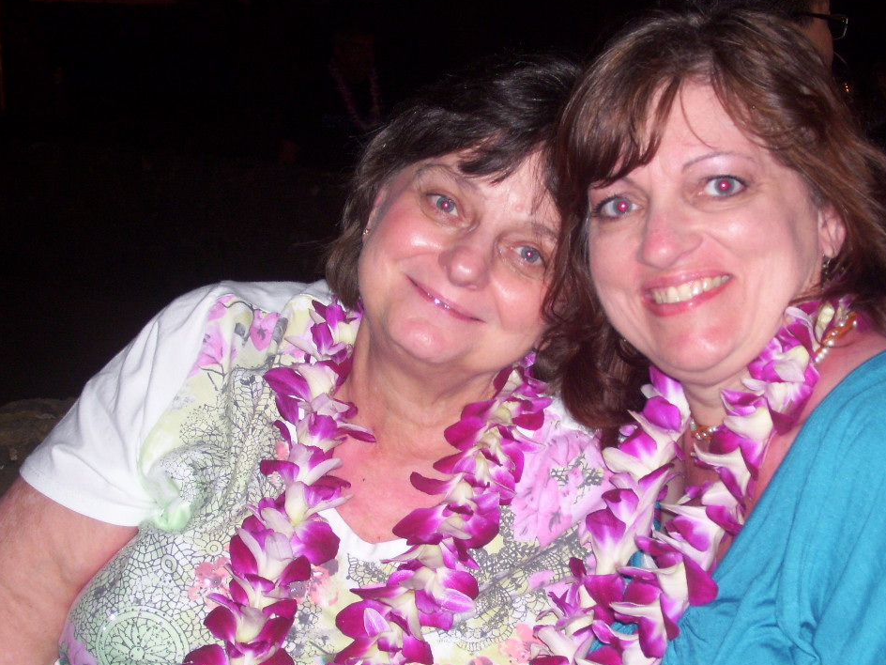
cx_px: 532
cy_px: 334
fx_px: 2278
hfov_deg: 22.0
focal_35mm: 89
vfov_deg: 16.6
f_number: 4
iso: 125
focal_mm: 11.6
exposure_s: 1/80
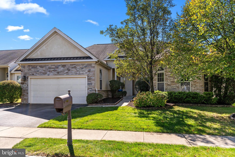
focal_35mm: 25
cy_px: 78
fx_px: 163
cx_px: 118
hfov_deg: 71.5
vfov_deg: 51.3
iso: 400
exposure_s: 1/500
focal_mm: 25
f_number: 8
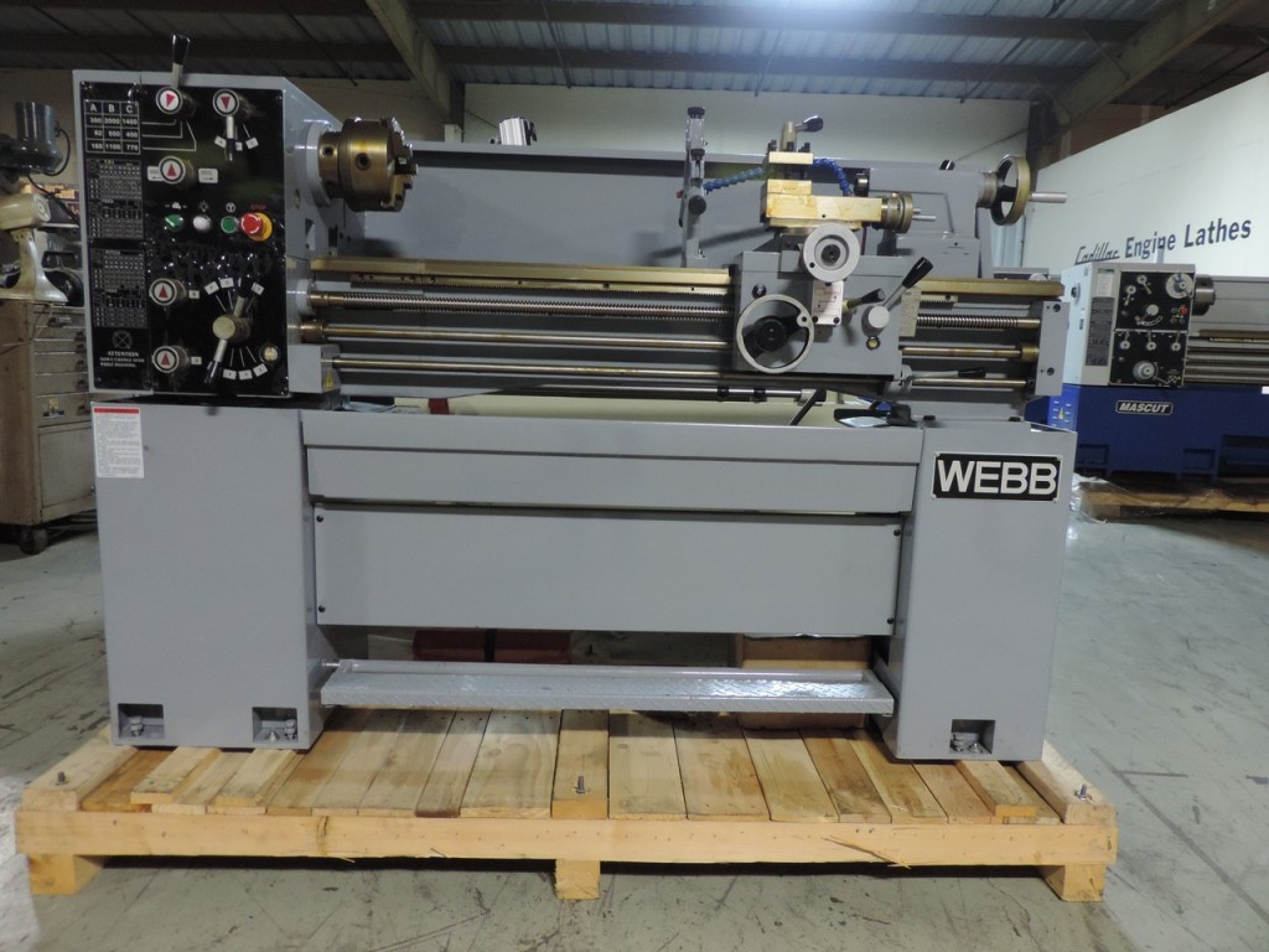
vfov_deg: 56.8
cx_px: 634
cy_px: 476
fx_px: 880
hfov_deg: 71.6
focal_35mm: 24
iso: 400
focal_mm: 4.3
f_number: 3
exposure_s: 1/10
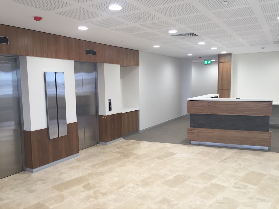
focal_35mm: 29
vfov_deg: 48.2
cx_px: 140
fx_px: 234
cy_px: 104
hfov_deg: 61.7
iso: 40
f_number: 2.2
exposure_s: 1/33
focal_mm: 4.15
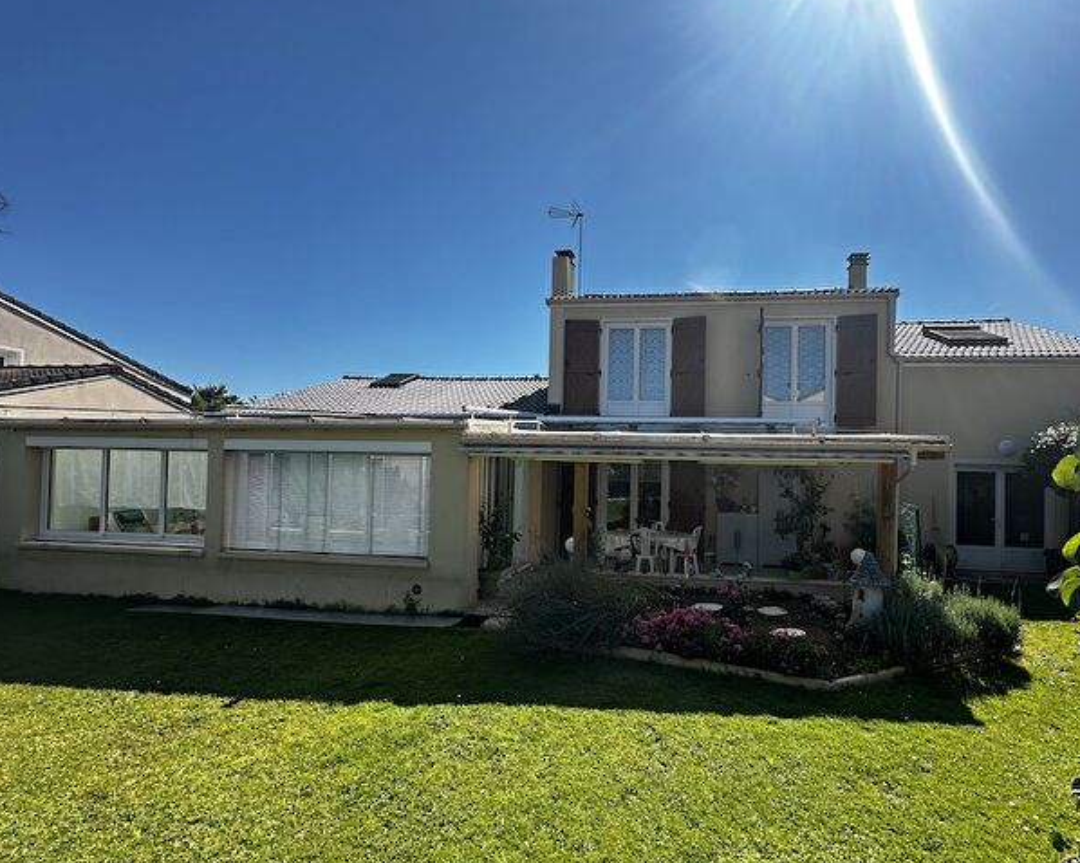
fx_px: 511
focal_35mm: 16
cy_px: 458
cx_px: 621
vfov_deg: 80.3
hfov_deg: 92.4
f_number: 2.2
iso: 40
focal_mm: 2.22
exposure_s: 1/1401
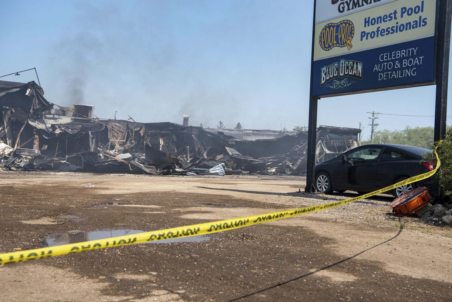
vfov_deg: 28.1
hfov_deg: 41.1
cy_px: 151
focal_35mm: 48
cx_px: 226
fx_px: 603
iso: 200
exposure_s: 1/800
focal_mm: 48
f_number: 7.1
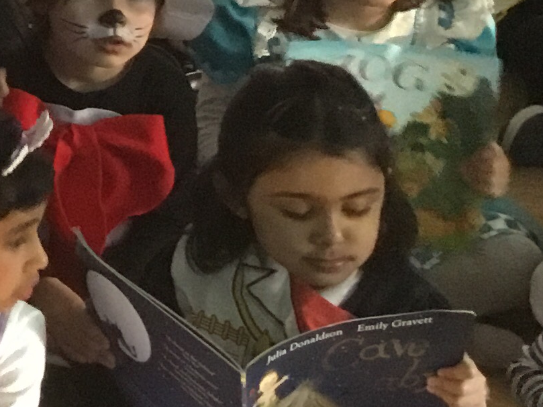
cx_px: -522
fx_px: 1961
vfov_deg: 11.4
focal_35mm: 125
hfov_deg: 13.6
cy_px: -189
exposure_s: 1/25
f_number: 2.4
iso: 200
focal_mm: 3.3
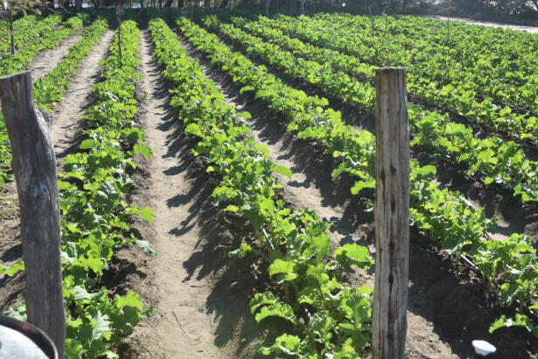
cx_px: 311
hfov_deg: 47.2
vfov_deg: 32.3
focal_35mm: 41
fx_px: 613
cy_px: 118
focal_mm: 20
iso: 100
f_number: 7.1
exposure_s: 1/200
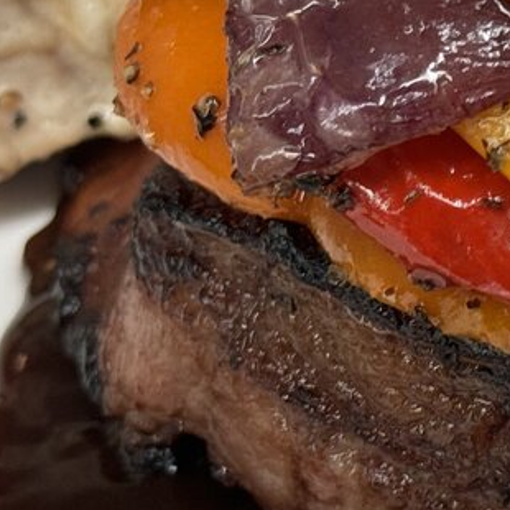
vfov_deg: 10.6
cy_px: 122
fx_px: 2734
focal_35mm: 164
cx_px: 691
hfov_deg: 10.4
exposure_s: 1/60
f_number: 1.78
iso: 80
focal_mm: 6.76
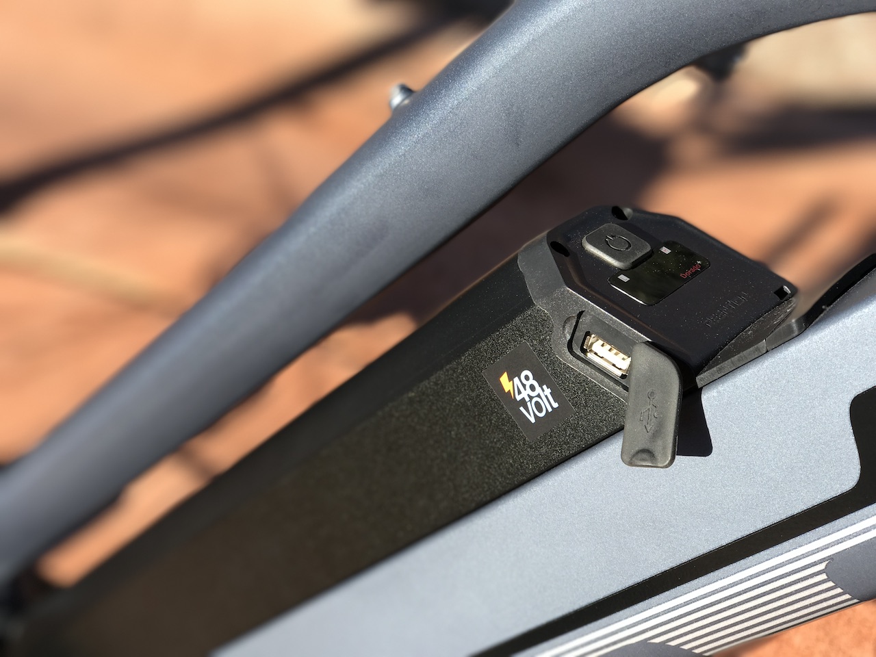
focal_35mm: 57
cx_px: 438
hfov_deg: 33.8
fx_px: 1442
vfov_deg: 25.7
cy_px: 328
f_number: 2.8
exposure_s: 1/251
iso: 20
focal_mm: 6.6
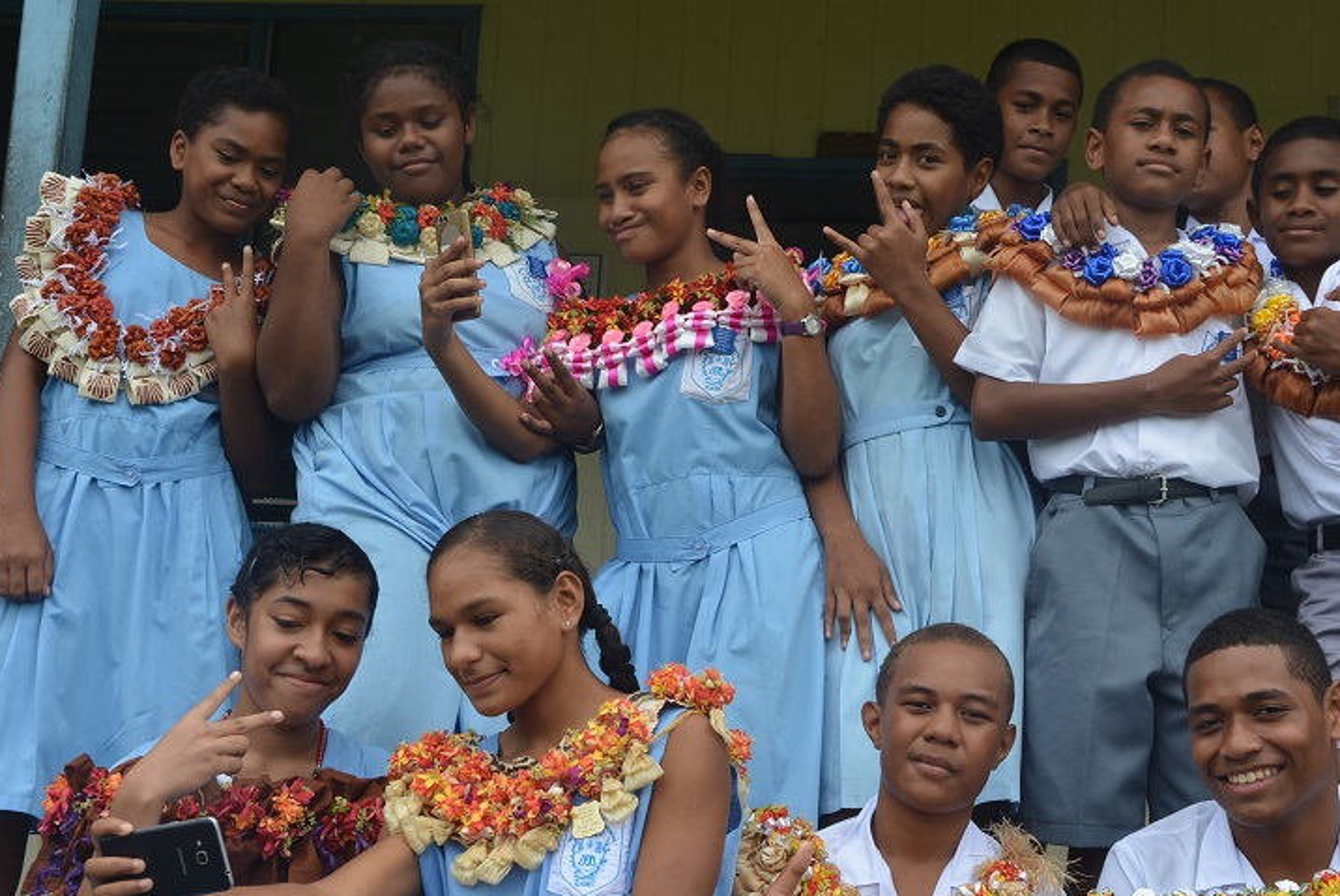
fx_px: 2496
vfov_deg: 20.3
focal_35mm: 67
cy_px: 565
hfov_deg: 30.0
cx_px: 764
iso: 100
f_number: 8
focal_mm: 32
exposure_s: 1/125
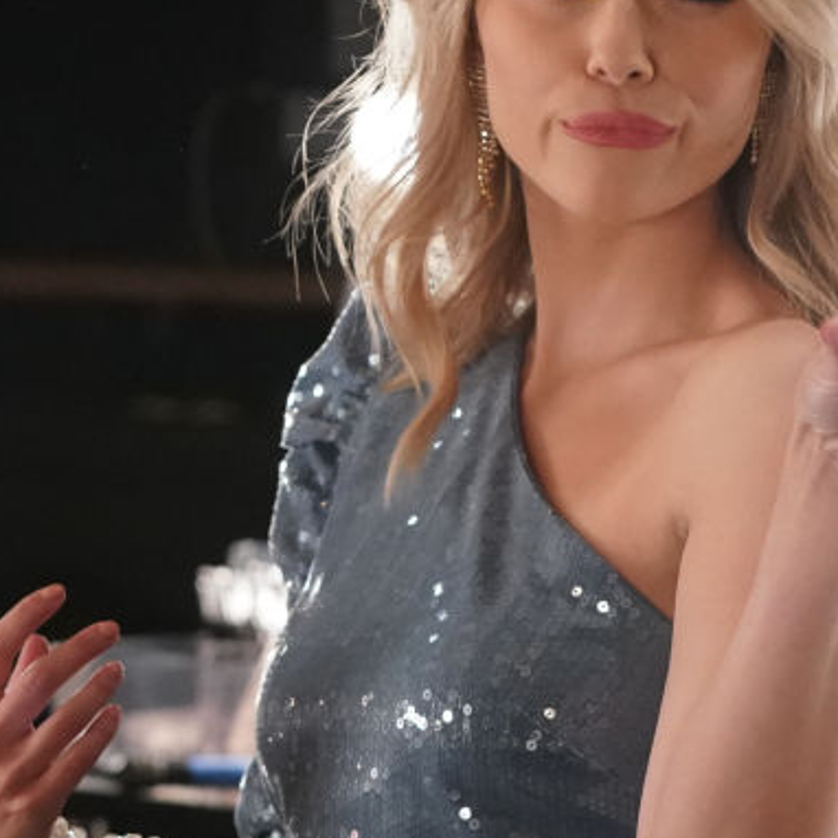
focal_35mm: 239
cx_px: 162
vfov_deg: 7.3
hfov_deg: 7.3
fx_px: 6546
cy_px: 374
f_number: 4.5
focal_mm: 70
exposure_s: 1/160
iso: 5000
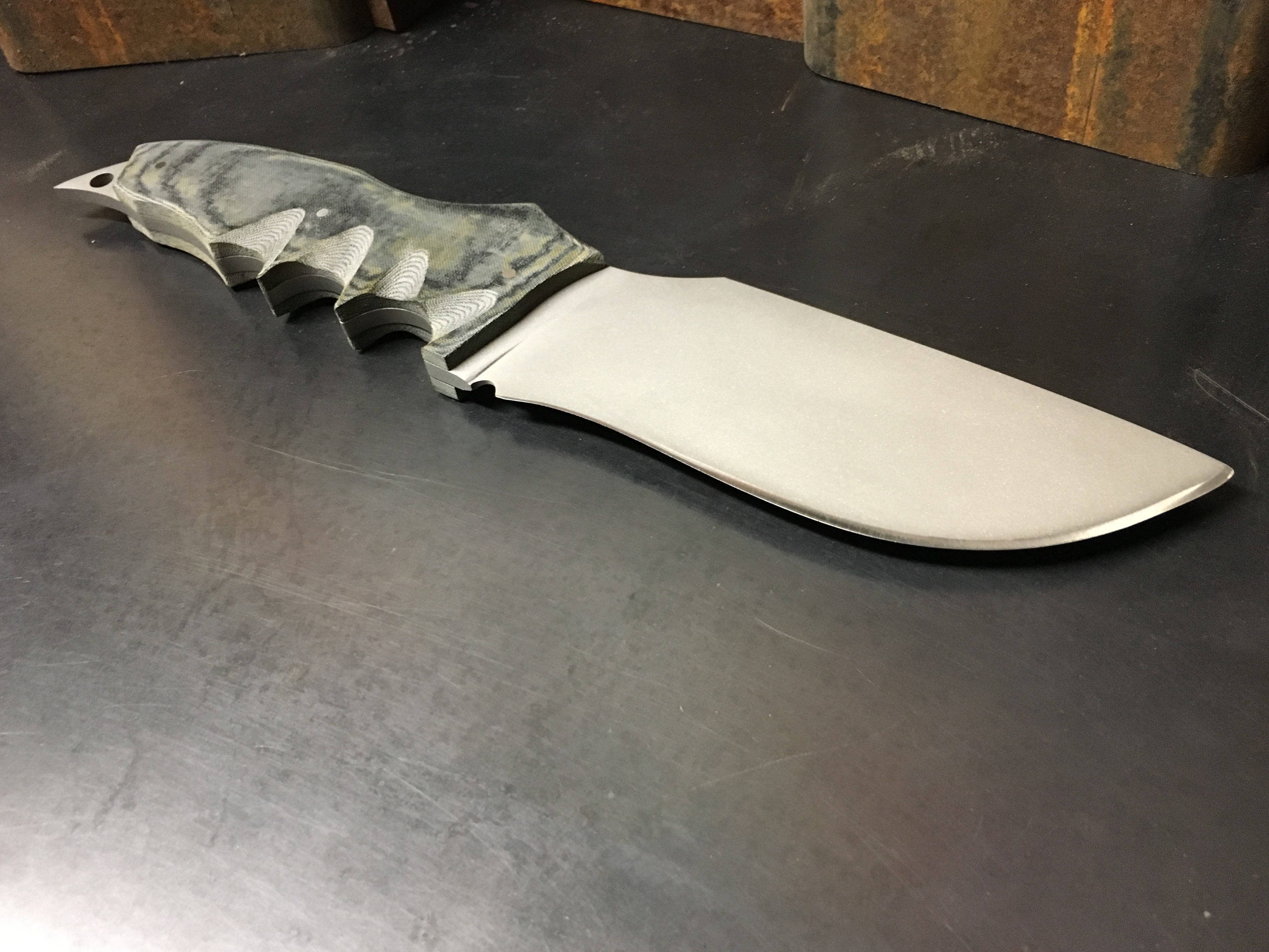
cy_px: 480
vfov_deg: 44.2
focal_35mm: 32
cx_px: 637
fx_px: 1173
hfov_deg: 56.8
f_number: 2.2
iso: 200
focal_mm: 4.15
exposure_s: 1/20
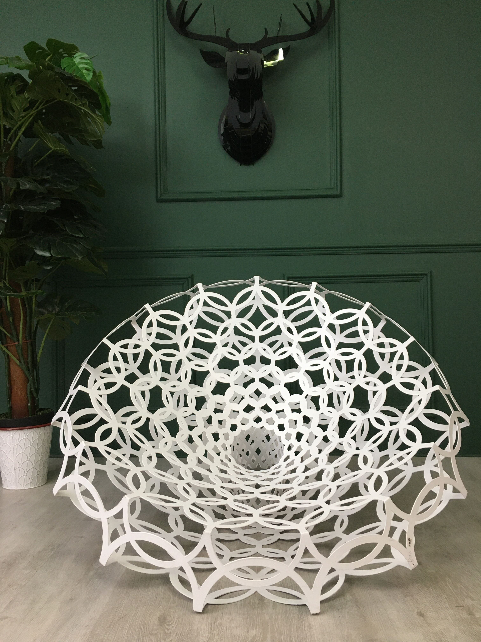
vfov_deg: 61.7
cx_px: 240
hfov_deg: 48.2
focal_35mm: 29
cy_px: 321
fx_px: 537
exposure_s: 1/33
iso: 125
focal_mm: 4.15
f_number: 2.2
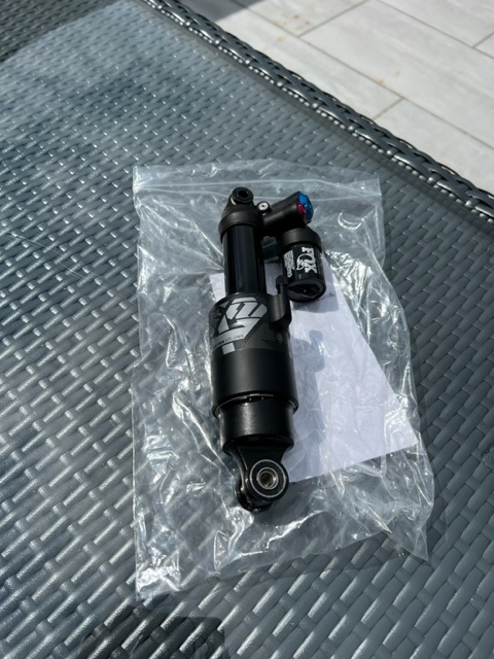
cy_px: 330
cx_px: 247
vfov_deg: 67.3
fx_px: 495
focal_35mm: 26
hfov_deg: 53.1
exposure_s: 1/10309
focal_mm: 5.7
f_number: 1.5
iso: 50
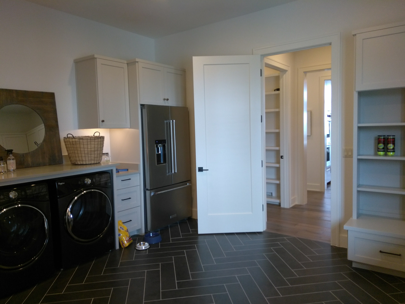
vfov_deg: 66.0
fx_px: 234
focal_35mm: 20
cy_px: 152
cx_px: 202
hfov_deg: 81.7
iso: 215
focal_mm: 3.46
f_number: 2.2
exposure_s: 1/30
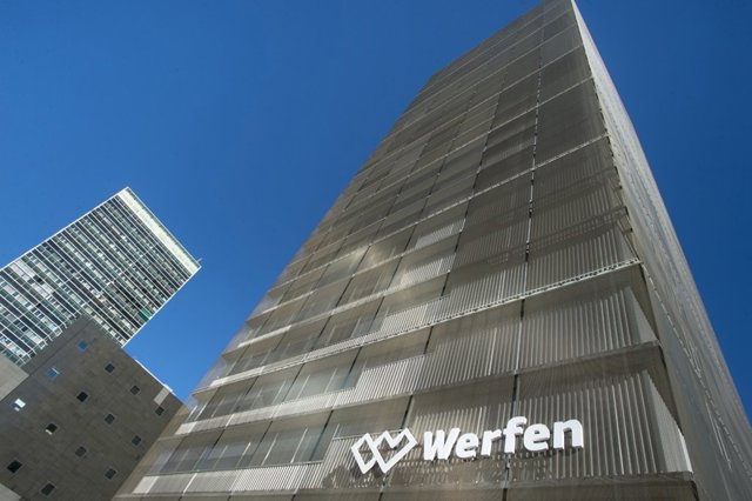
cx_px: 376
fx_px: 459
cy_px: 250
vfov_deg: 57.2
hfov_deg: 78.6
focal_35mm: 22
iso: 100
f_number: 11
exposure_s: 1/125
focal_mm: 22
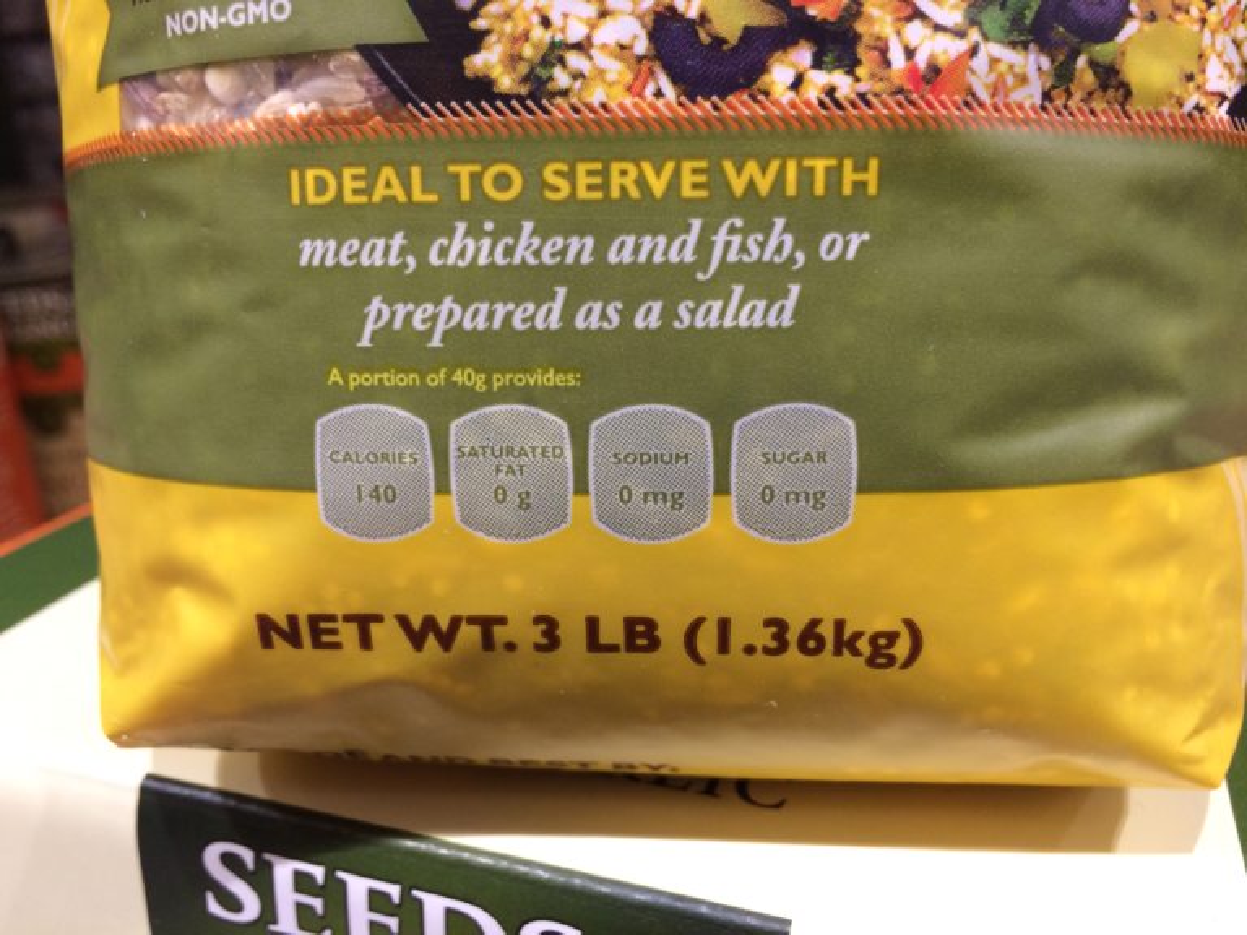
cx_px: 624
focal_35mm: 29
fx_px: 1045
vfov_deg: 48.2
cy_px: 468
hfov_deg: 61.7
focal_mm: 4.15
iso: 125
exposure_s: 1/30
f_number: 2.2
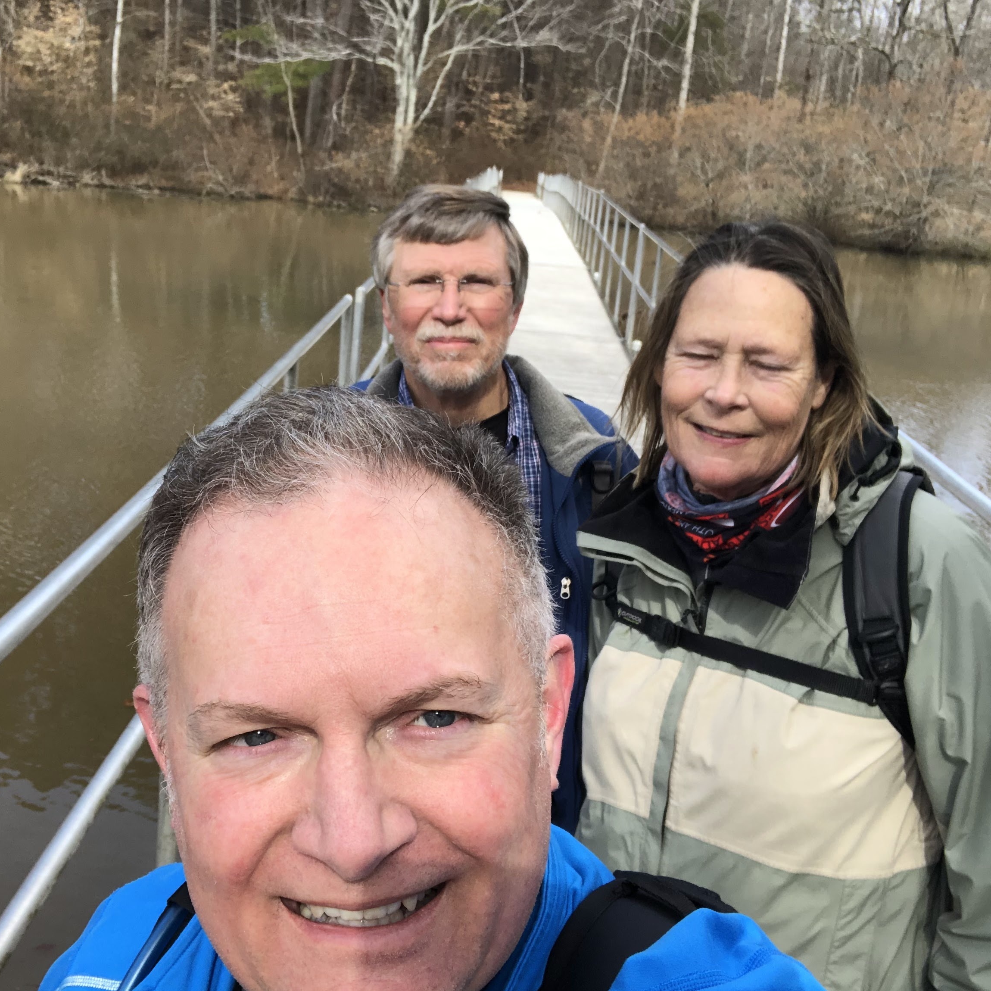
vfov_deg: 43.9
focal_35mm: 38
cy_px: 499
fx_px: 1231
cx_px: 400
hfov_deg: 43.7
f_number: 2.2
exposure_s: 1/373
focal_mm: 2.87
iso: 20
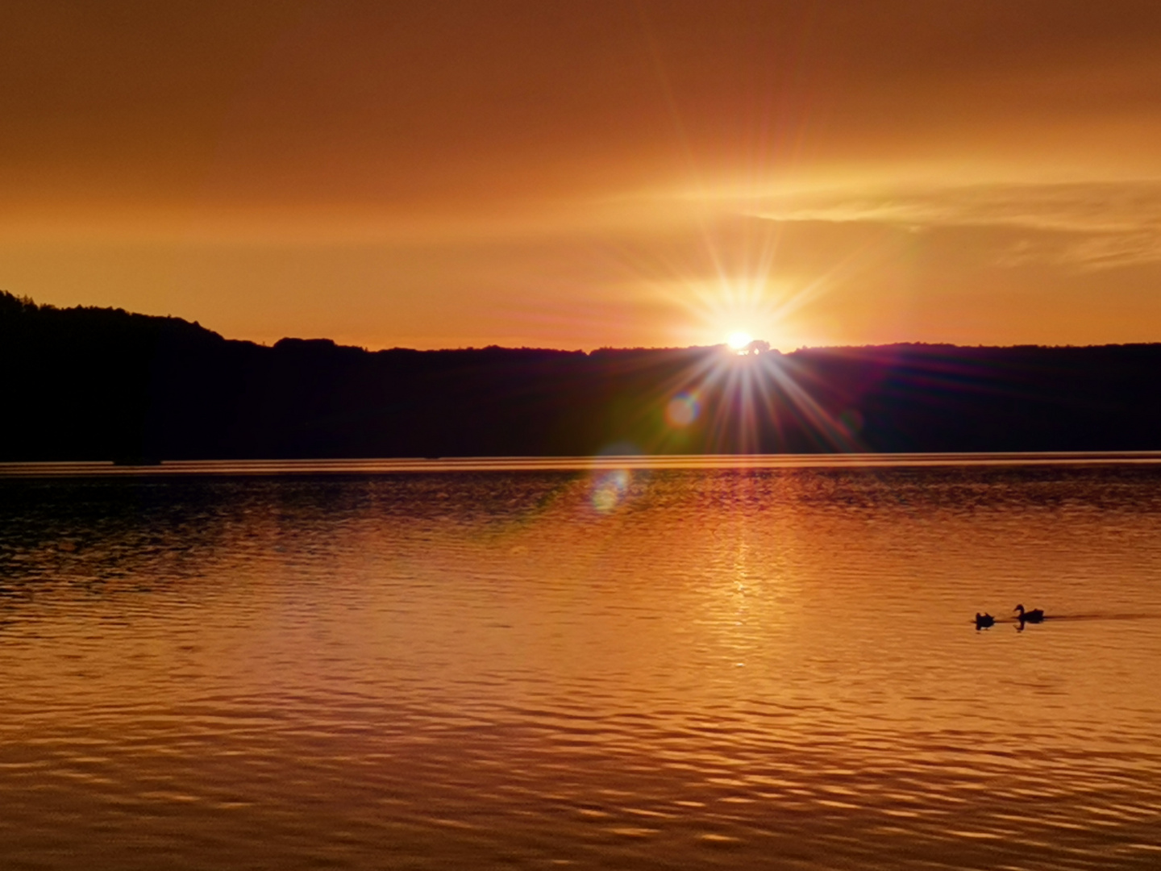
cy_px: 436
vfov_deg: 15.6
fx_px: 3186
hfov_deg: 20.7
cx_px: 580
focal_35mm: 95
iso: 50
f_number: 1.8
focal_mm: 4.75
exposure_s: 1/5000
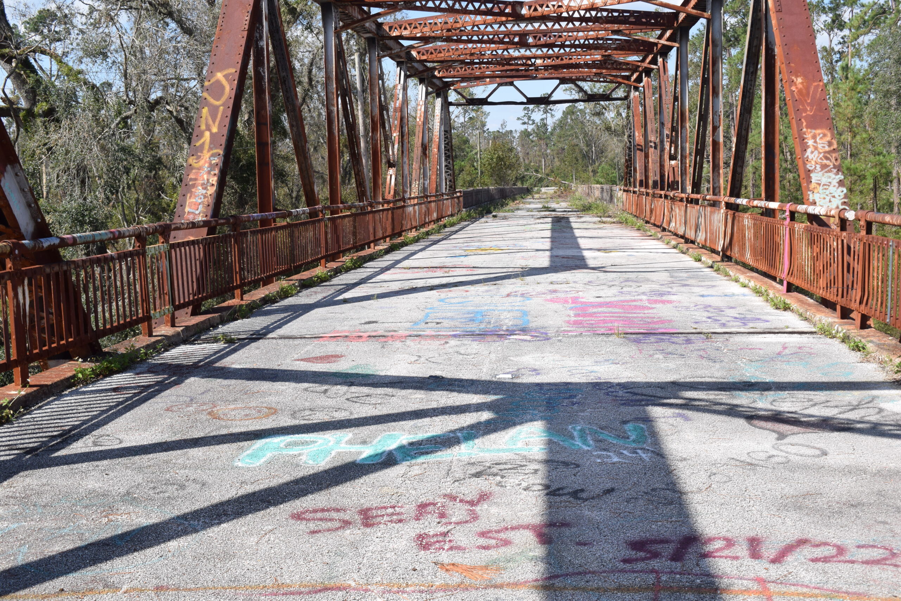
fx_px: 1126
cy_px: 300
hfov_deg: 43.6
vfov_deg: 29.9
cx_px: 450
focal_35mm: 45
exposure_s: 1/400
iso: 250
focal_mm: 30
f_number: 10
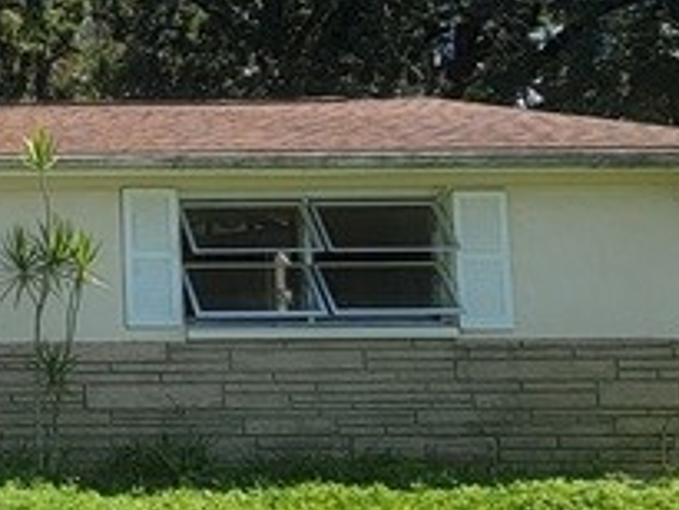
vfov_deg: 22.9
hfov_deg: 22.3
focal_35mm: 64
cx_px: -444
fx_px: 1256
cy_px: 212
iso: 50
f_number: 2.2
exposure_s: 1/1576
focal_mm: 2.2
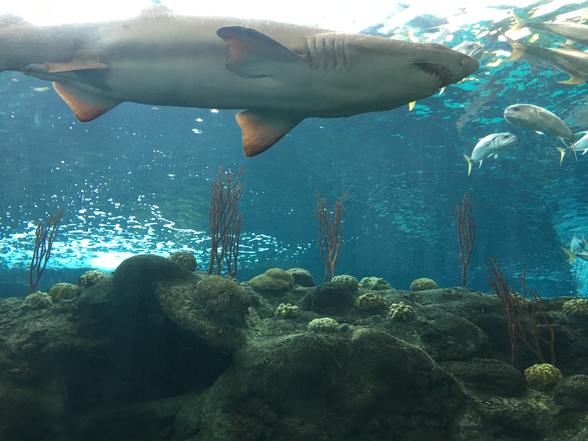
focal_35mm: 29
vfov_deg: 48.2
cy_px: 220
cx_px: 294
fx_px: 493
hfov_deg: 61.7
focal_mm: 4.15
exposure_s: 1/30
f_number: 2.2
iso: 100
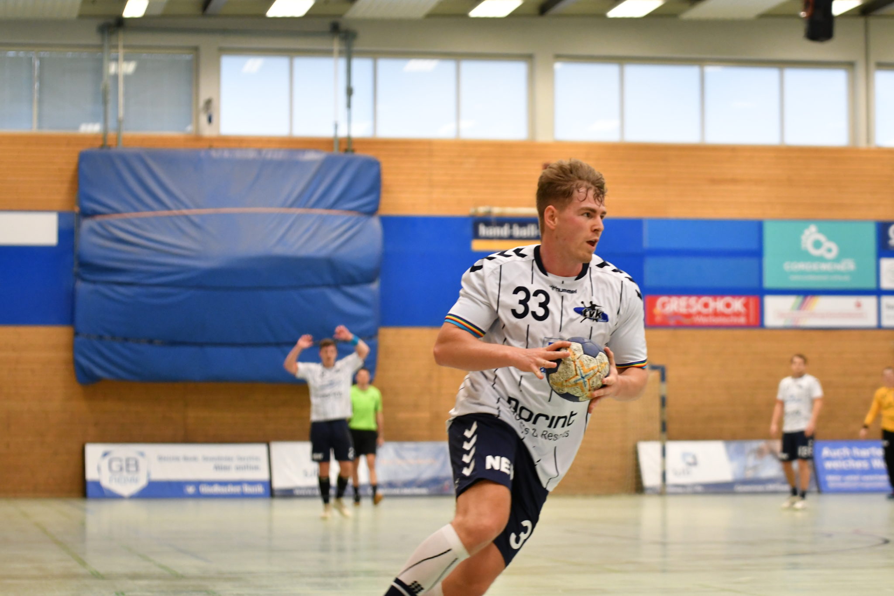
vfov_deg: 13.0
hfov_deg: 19.5
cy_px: 298
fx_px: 2607
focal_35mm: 105
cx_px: 447
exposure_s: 1/500
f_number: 2.8
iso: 2500
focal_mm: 70
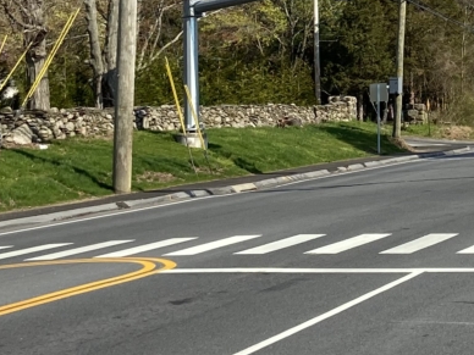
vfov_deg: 14.2
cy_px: 11
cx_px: 539
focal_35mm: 103
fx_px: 1410
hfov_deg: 18.3
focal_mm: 4.25
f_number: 1.8
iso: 32
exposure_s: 1/2183
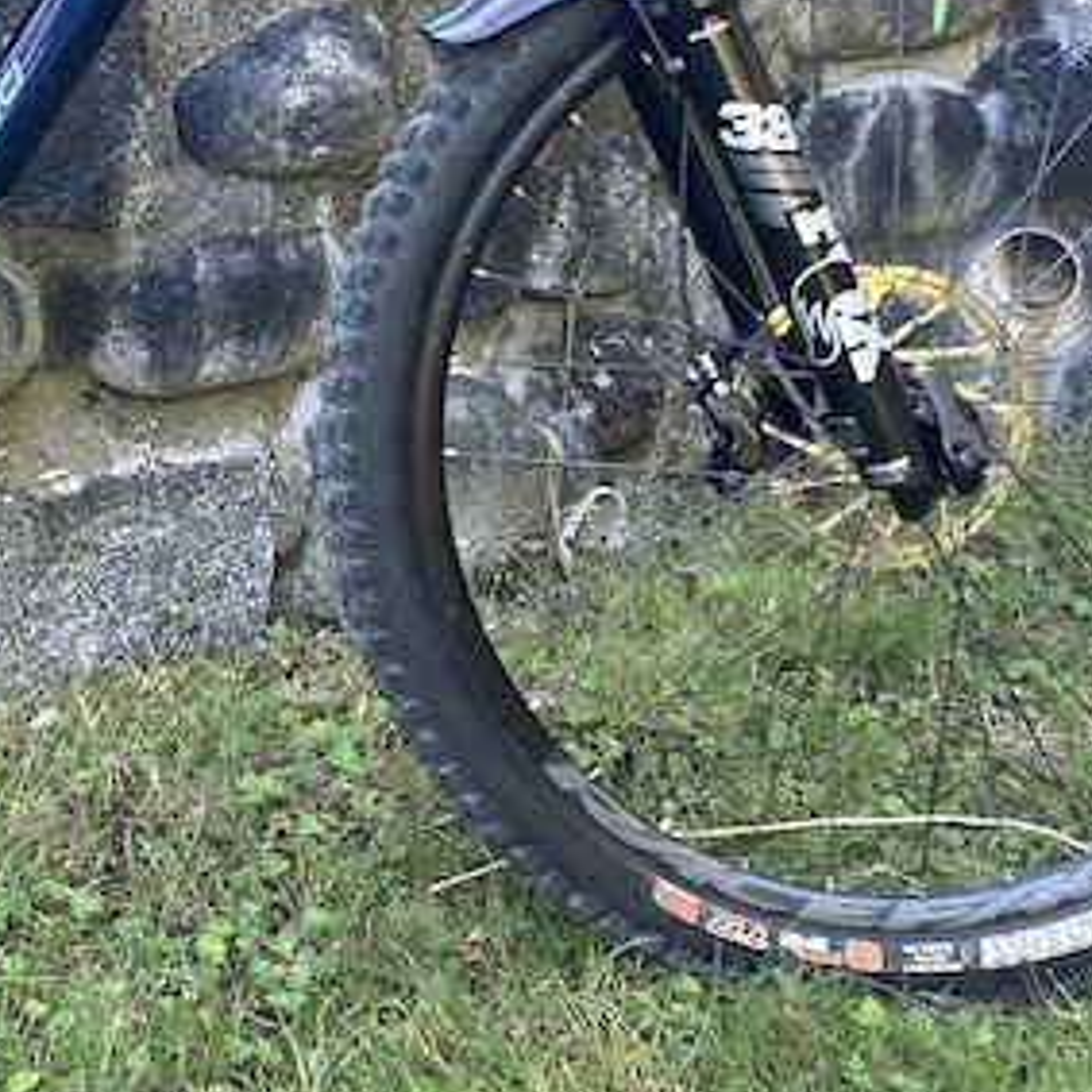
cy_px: 58
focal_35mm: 70
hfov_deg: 23.6
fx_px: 2498
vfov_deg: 23.8
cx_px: 8
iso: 80
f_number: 1.8
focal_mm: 3.99
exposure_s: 1/94
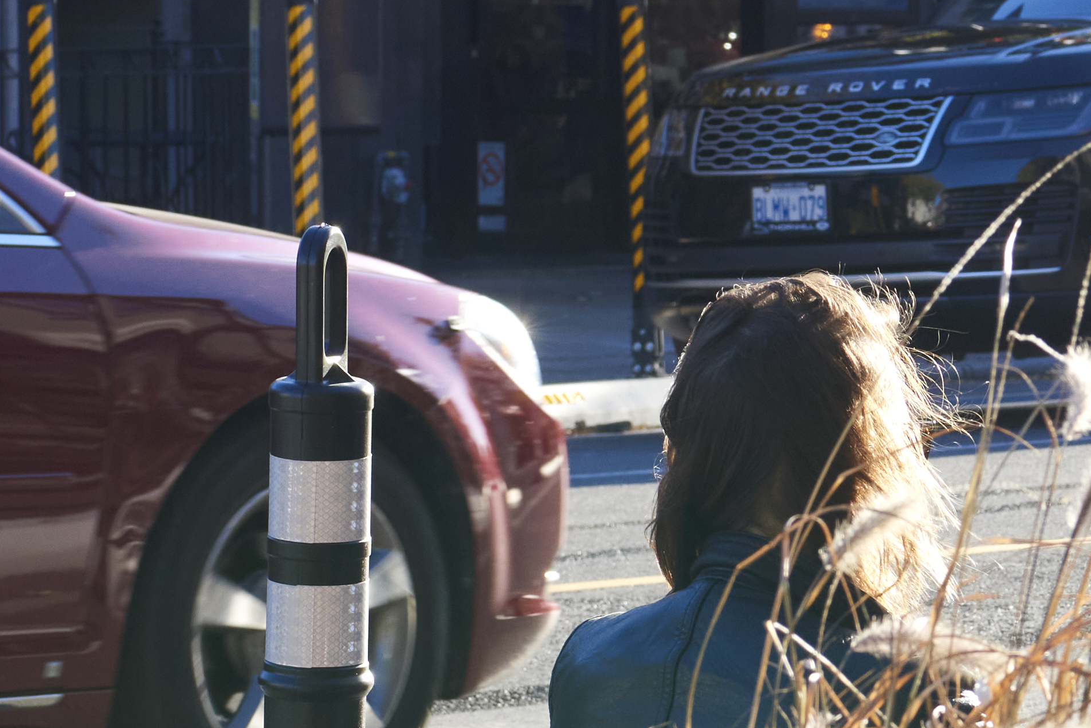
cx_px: 1495
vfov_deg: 5.2
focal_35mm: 264
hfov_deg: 7.7
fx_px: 8003
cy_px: 494
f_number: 10
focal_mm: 70
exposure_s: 1/320
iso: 800
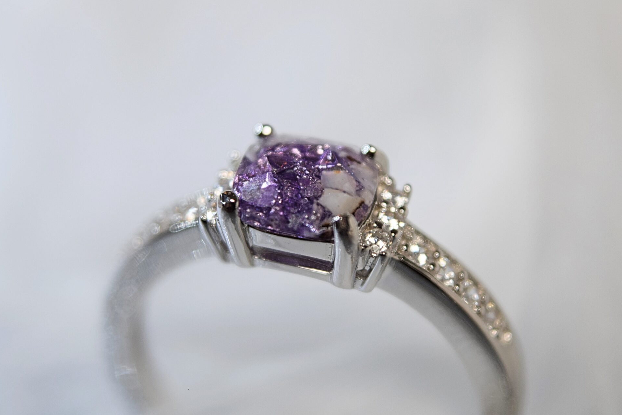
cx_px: 315
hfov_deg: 18.5
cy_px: 204
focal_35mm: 111
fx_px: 1912
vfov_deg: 12.4
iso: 450
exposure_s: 1/125
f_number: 5.6
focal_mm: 55
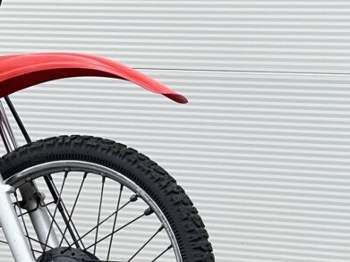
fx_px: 2123
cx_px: -125
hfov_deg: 9.2
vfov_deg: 7.1
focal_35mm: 210
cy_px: 116
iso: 32
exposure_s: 1/155
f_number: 2.8
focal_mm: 9
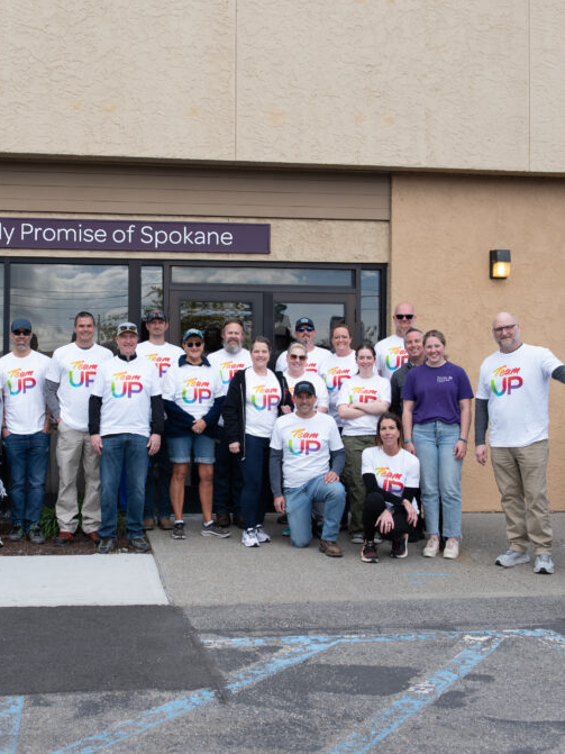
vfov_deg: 40.4
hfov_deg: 30.7
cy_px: 374
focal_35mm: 47
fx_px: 1023
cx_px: 201
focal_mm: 32
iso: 250
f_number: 5.6
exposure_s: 1/640
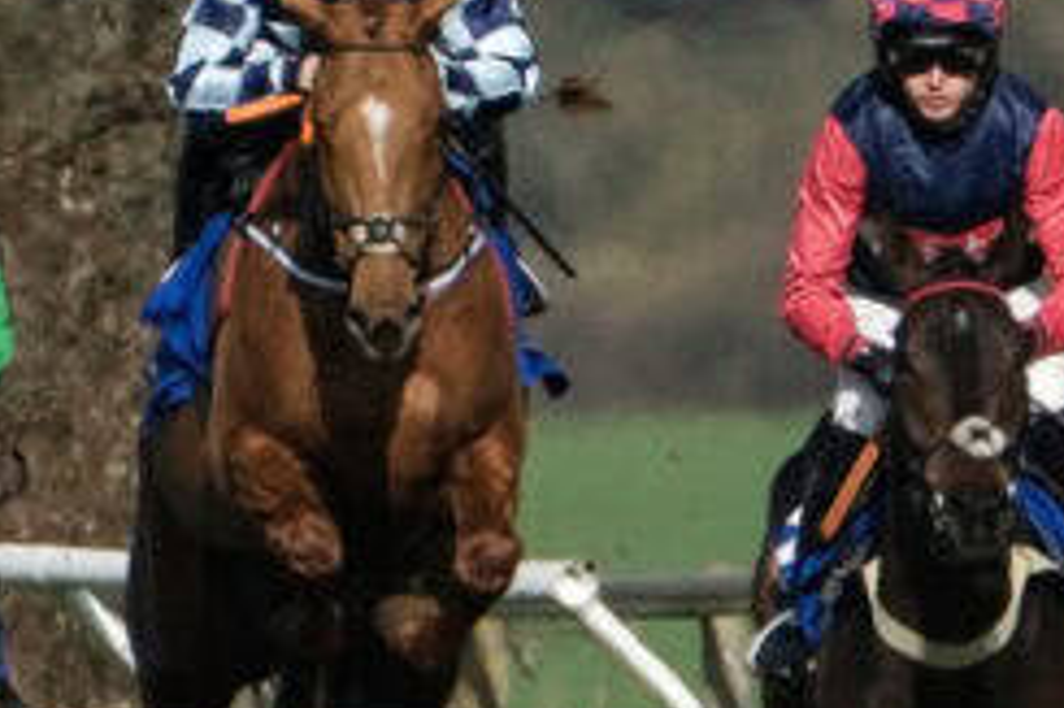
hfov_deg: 0.6
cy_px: -30
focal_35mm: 3676
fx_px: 108570
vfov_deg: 0.4
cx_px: 647
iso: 200
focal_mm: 500
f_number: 5.6
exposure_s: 1/1250
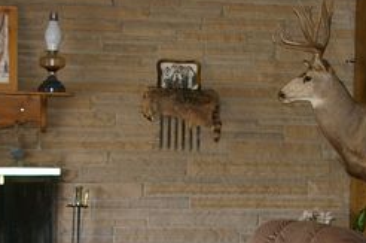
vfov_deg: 13.1
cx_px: 244
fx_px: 1041
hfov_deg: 19.9
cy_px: 236
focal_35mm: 103
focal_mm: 21
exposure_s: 1/30
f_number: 4
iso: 200
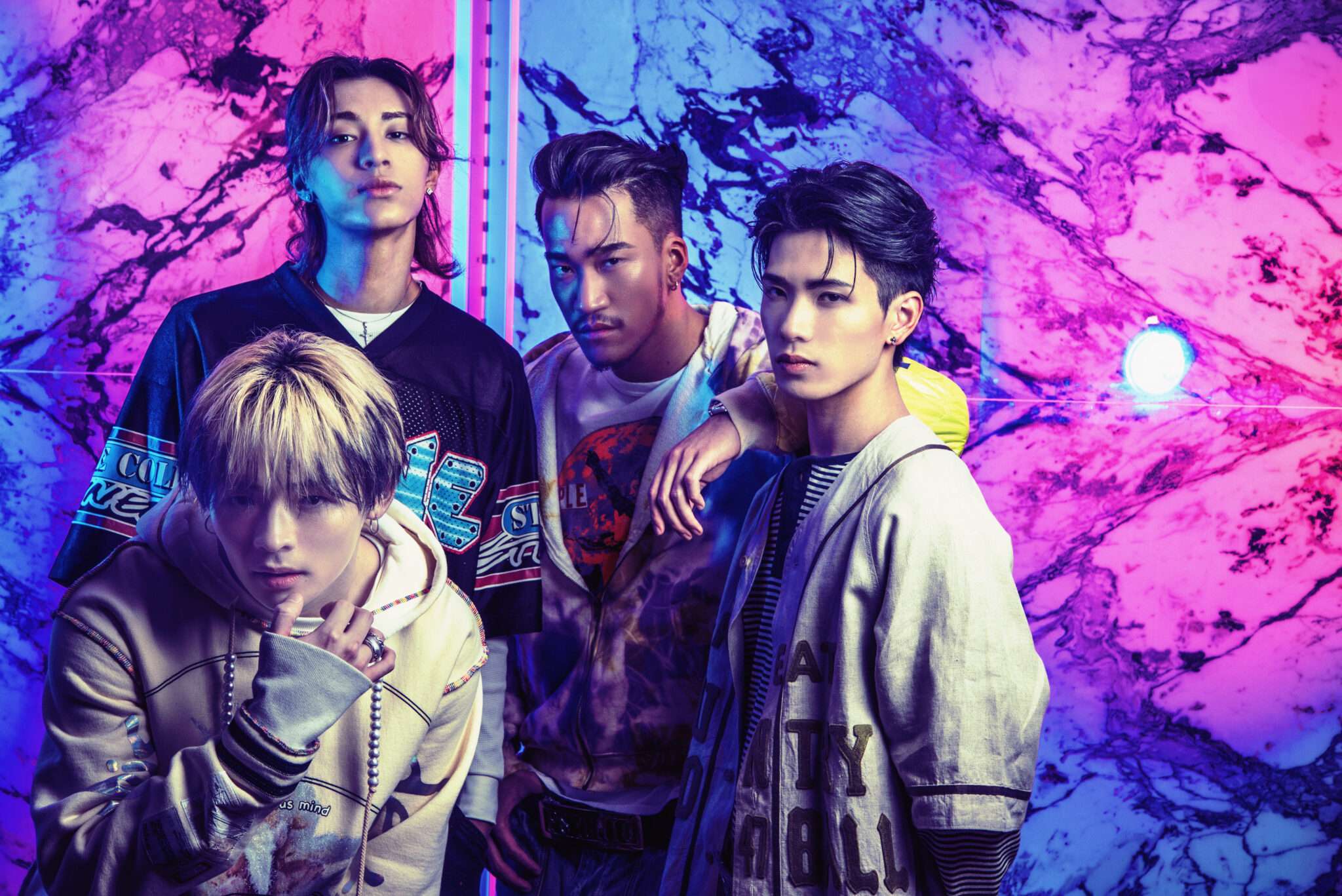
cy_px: 448
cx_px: 671
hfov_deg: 28.8
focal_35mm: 70
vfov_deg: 19.5
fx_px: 2610
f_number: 11
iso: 100
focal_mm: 70
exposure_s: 1/125
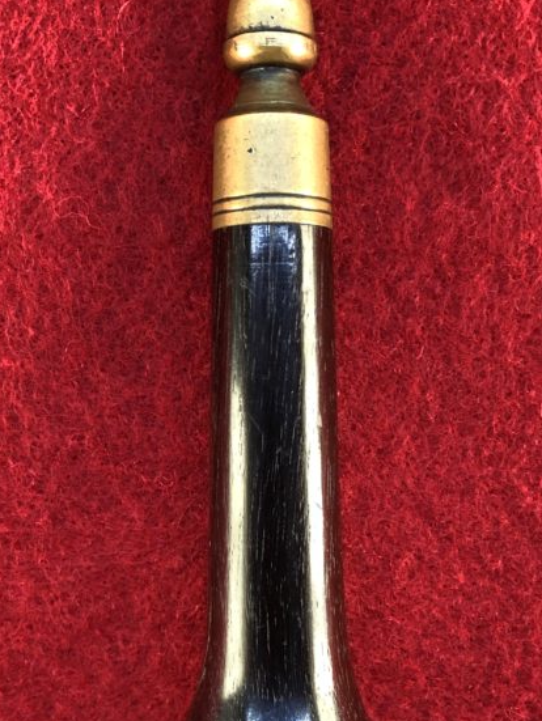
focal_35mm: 52
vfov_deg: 36.2
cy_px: 518
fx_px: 1084
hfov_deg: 28.1
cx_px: 270
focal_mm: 3.99
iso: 50
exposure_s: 1/17
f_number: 1.8
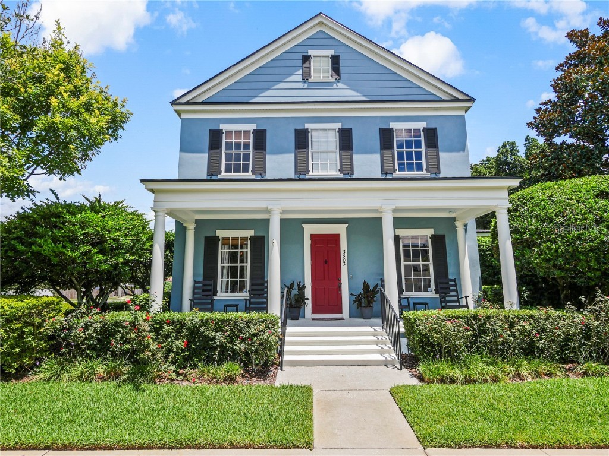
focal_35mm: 18
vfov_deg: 71.6
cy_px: 228
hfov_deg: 87.8
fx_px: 317
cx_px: 304
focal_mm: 9
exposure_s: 1/400
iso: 200
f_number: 8
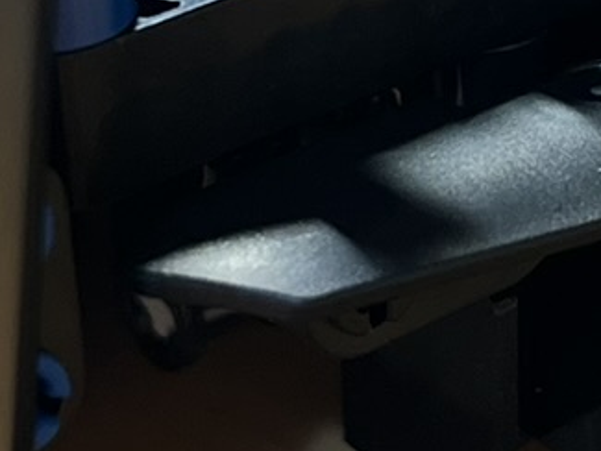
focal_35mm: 164
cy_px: -48
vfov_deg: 9.0
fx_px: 2848
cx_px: 444
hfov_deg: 12.0
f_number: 1.5
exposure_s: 1/40
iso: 500
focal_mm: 5.7
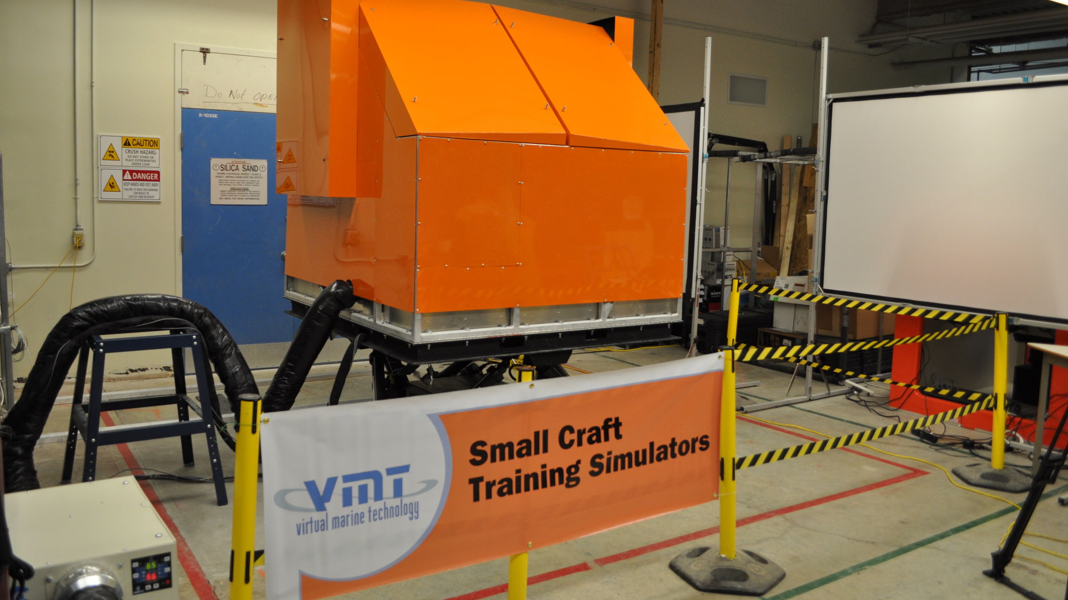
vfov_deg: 40.1
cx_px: 522
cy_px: 269
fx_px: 821
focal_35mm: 29
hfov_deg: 66.1
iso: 560
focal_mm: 18
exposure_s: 1/60
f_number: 4
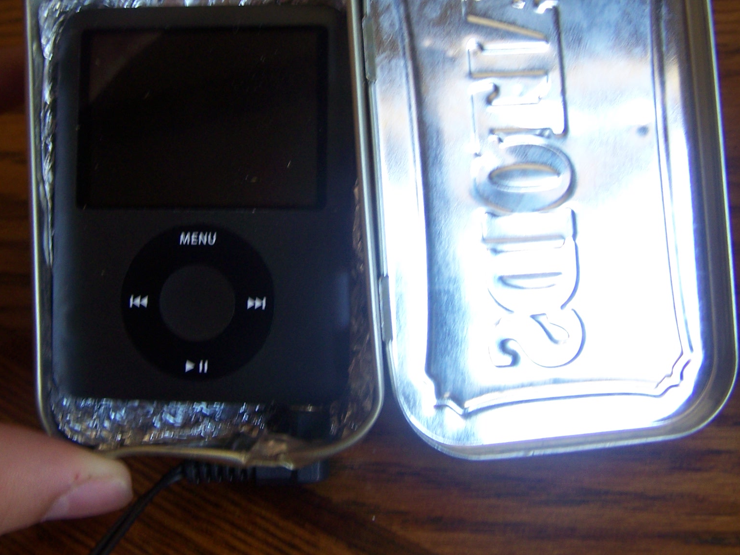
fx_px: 1090
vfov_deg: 28.5
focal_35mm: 51
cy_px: 210
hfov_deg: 37.5
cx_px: 332
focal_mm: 6.3
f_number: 2.8
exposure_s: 1/30
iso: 80
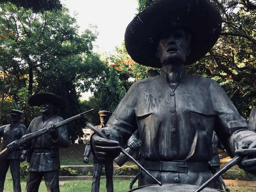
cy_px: 96
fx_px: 214
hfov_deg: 61.7
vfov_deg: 48.2
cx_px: 128
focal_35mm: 29
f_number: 2.2
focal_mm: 4.15
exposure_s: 1/30
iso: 25
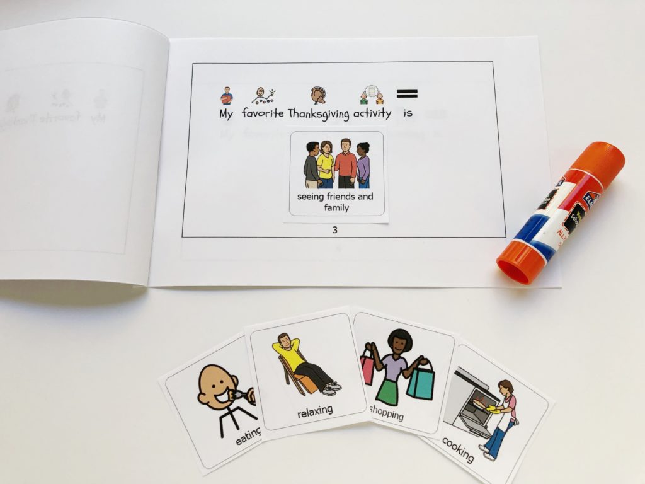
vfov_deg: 49.7
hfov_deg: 63.4
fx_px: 522
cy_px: 242
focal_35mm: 28
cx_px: 322
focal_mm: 3.99
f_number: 1.8
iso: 40
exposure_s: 1/120
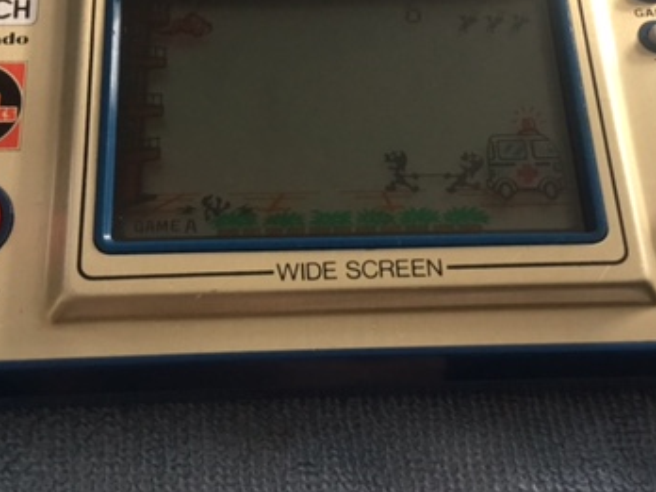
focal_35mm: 57
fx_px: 1080
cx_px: 320
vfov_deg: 25.2
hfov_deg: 33.8
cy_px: 102
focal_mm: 3.3
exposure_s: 1/33
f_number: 2.4
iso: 160
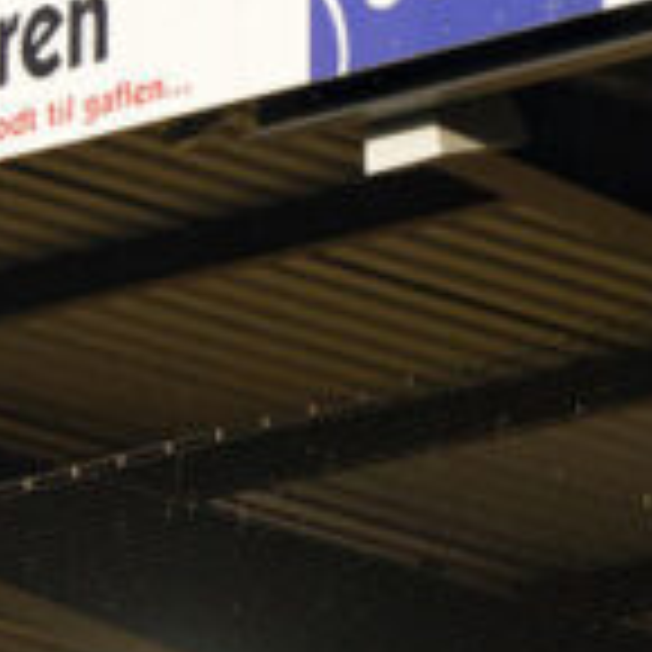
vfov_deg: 2.6
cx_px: -270
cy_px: 1394
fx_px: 14235
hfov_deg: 2.6
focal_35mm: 668
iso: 200
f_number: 4
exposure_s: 1/1600
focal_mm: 74
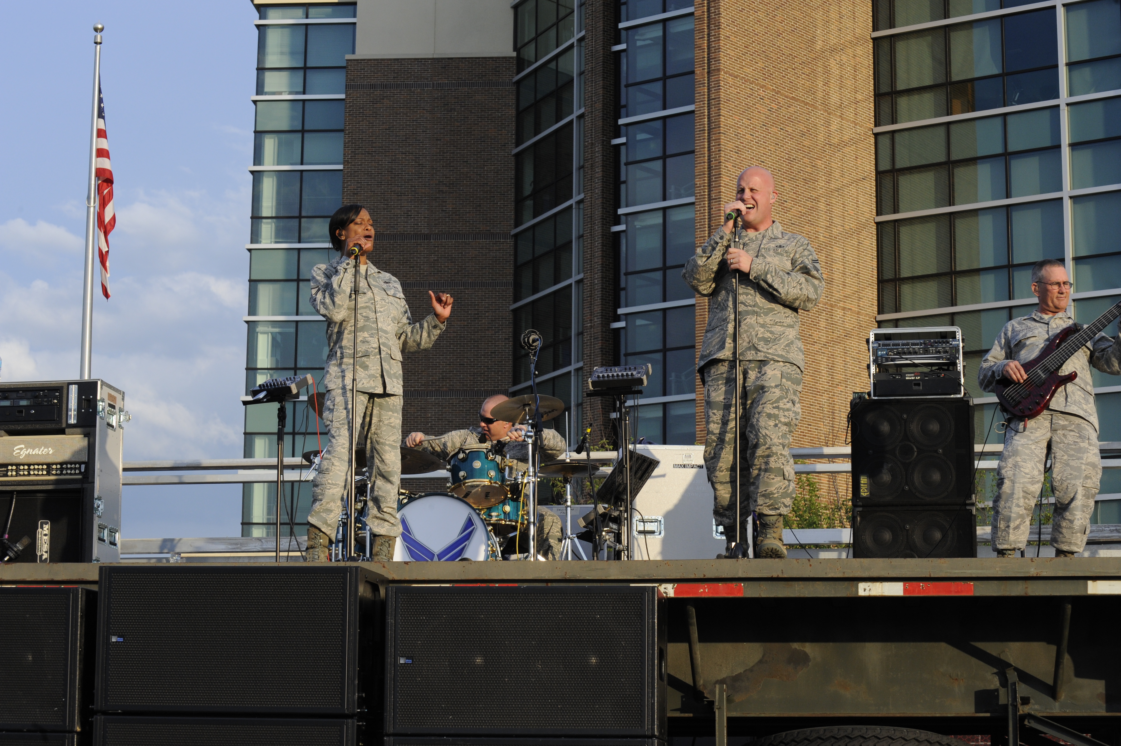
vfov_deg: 18.2
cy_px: 373
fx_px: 2334
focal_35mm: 75
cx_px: 560
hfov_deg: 27.0
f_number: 11
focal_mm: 75
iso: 1000
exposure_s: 1/800
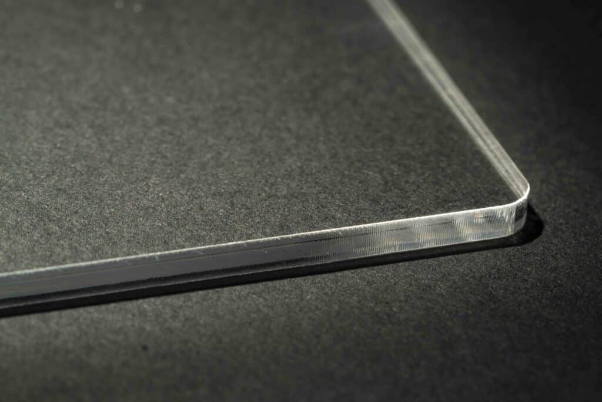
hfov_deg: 22.6
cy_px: 201
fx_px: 1505
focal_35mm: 90
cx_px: 301
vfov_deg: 15.2
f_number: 11
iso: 100
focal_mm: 90
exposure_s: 1/200
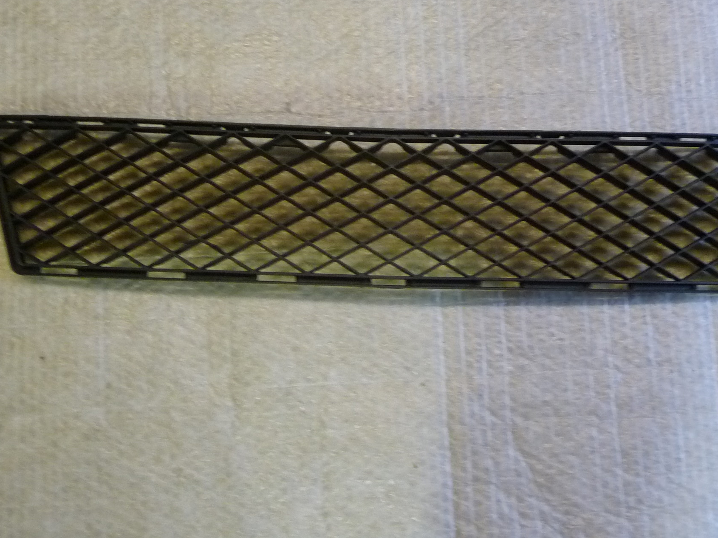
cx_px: 392
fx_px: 830
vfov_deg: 35.9
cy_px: 222
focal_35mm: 40
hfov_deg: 46.7
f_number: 3.3
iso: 400
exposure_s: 1/30
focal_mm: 4.7
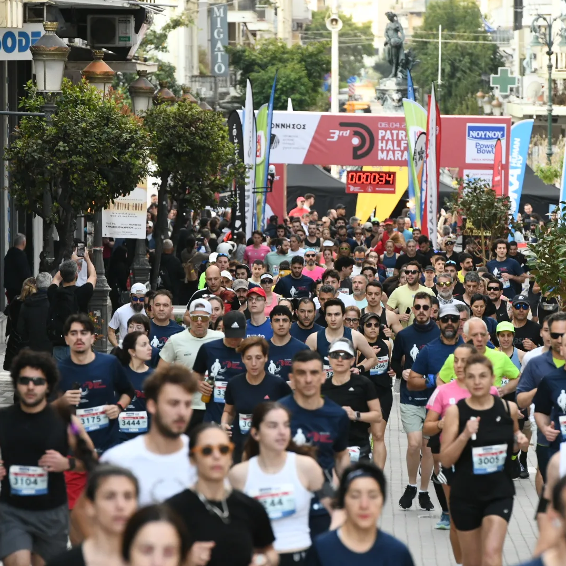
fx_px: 7104
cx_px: 357
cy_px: 282
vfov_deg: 4.6
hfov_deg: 4.6
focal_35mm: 384
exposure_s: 1/640
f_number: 6.3
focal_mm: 200
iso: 1600
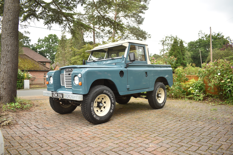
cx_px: 116
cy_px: 78
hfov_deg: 67.4
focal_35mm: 27
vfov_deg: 47.9
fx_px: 175
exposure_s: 1/200
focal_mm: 18
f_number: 4
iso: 100
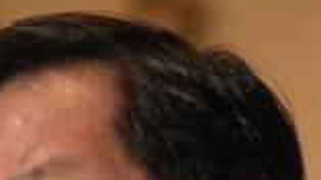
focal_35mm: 763
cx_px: 91
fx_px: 6489
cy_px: 370
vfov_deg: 1.6
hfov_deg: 2.8
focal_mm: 170
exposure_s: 1/250
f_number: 2.8
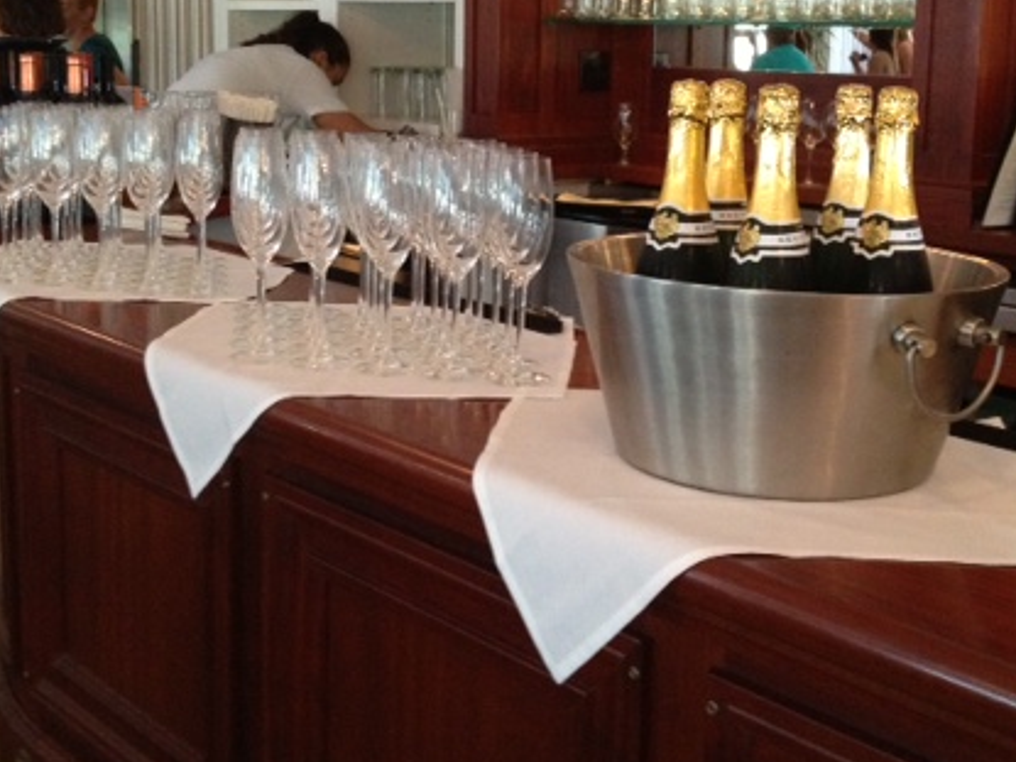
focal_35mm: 54
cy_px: 240
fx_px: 1584
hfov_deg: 35.5
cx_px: 580
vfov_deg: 26.8
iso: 400
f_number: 2.4
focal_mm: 4.28
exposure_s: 1/20
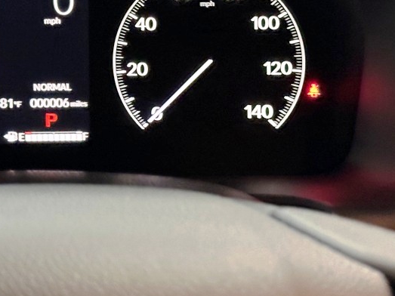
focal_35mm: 94
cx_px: 42
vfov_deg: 15.6
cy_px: 48
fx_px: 1072
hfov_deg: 20.5
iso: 640
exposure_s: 1/24
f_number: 1.78
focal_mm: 6.86
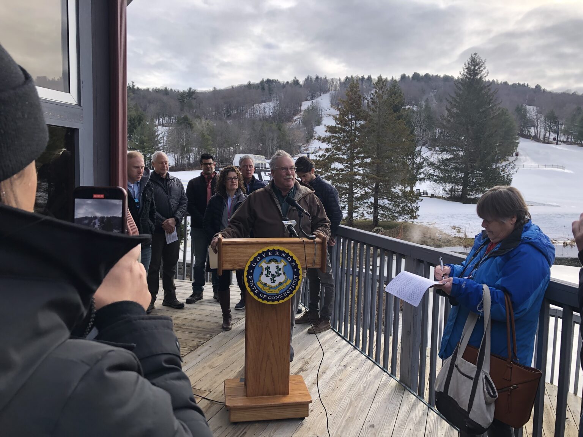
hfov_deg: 63.4
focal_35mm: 28
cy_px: 218
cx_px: 292
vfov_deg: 49.7
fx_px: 472
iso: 20
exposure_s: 1/656
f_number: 1.8
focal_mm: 3.99
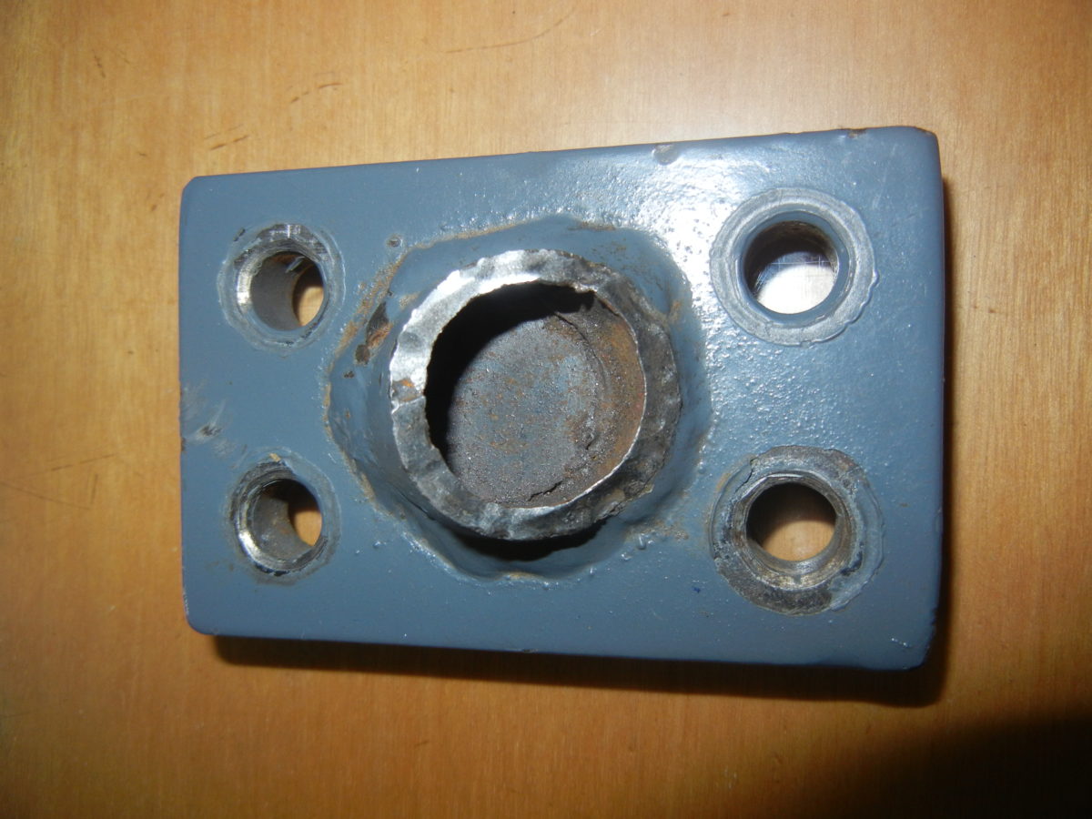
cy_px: 410
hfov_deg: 60.0
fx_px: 946
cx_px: 546
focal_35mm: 30
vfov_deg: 46.8
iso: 200
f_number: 7
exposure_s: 1/30
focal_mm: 5.4
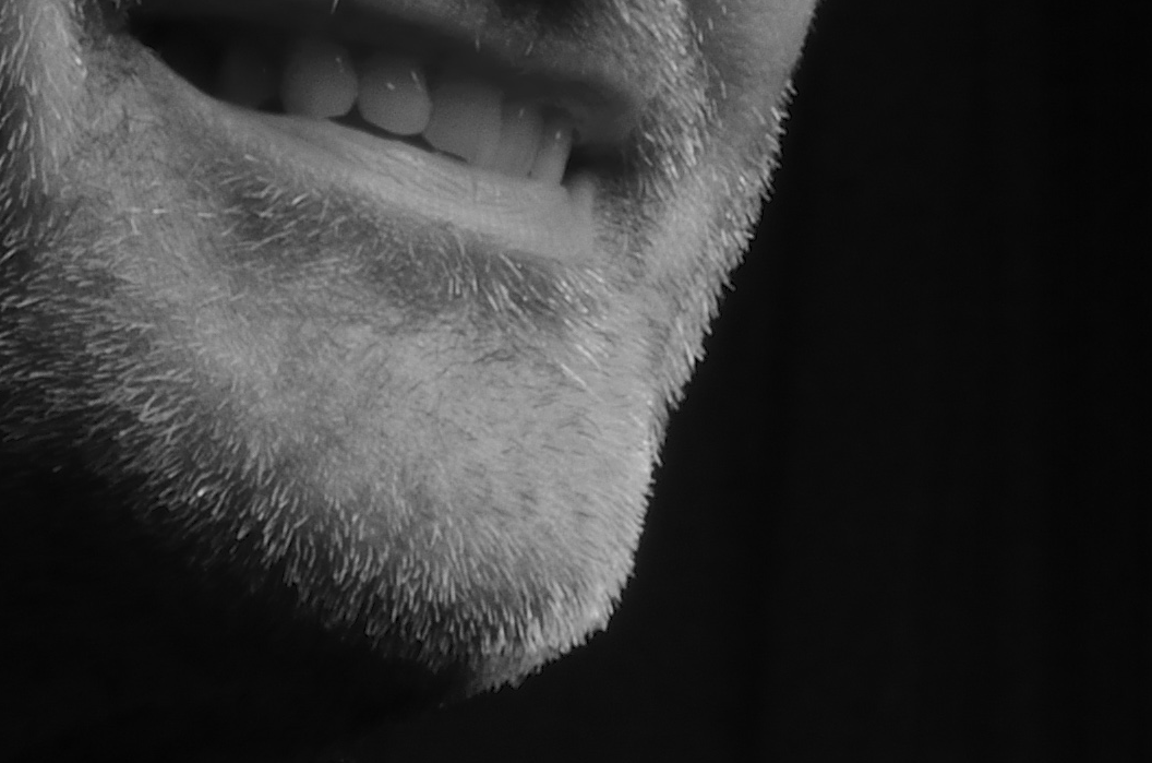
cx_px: -5
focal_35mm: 490
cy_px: -230
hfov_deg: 4.2
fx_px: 15645
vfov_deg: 2.8
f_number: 29
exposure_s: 1/200
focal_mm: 70
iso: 100
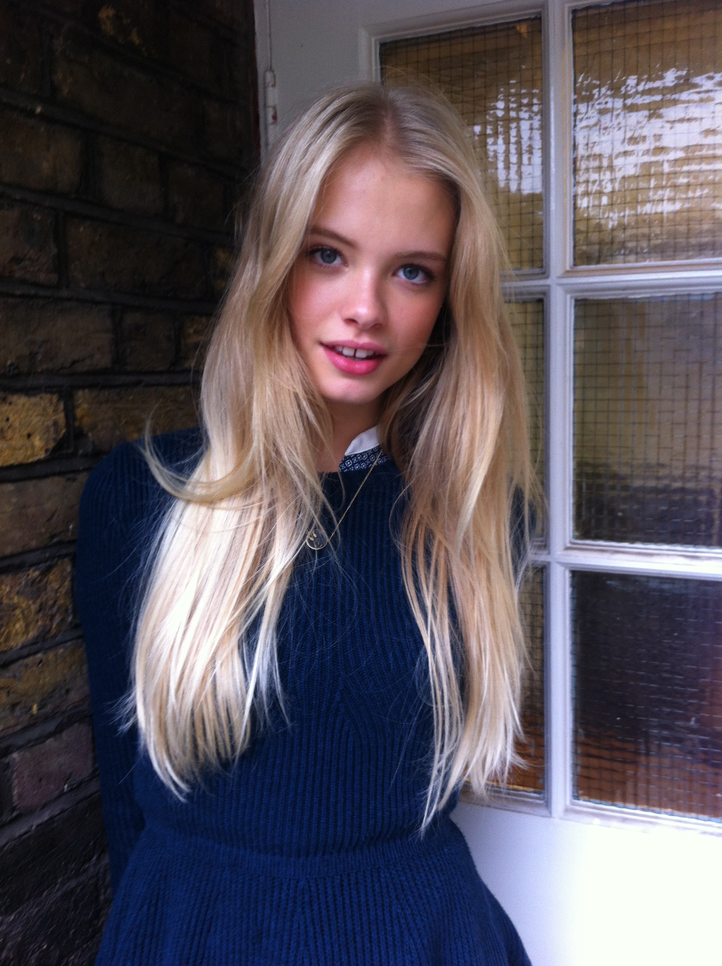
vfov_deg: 52.7
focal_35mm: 35
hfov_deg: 40.6
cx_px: 361
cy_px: 483
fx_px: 976
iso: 80
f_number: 2.8
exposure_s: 1/30
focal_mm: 3.85
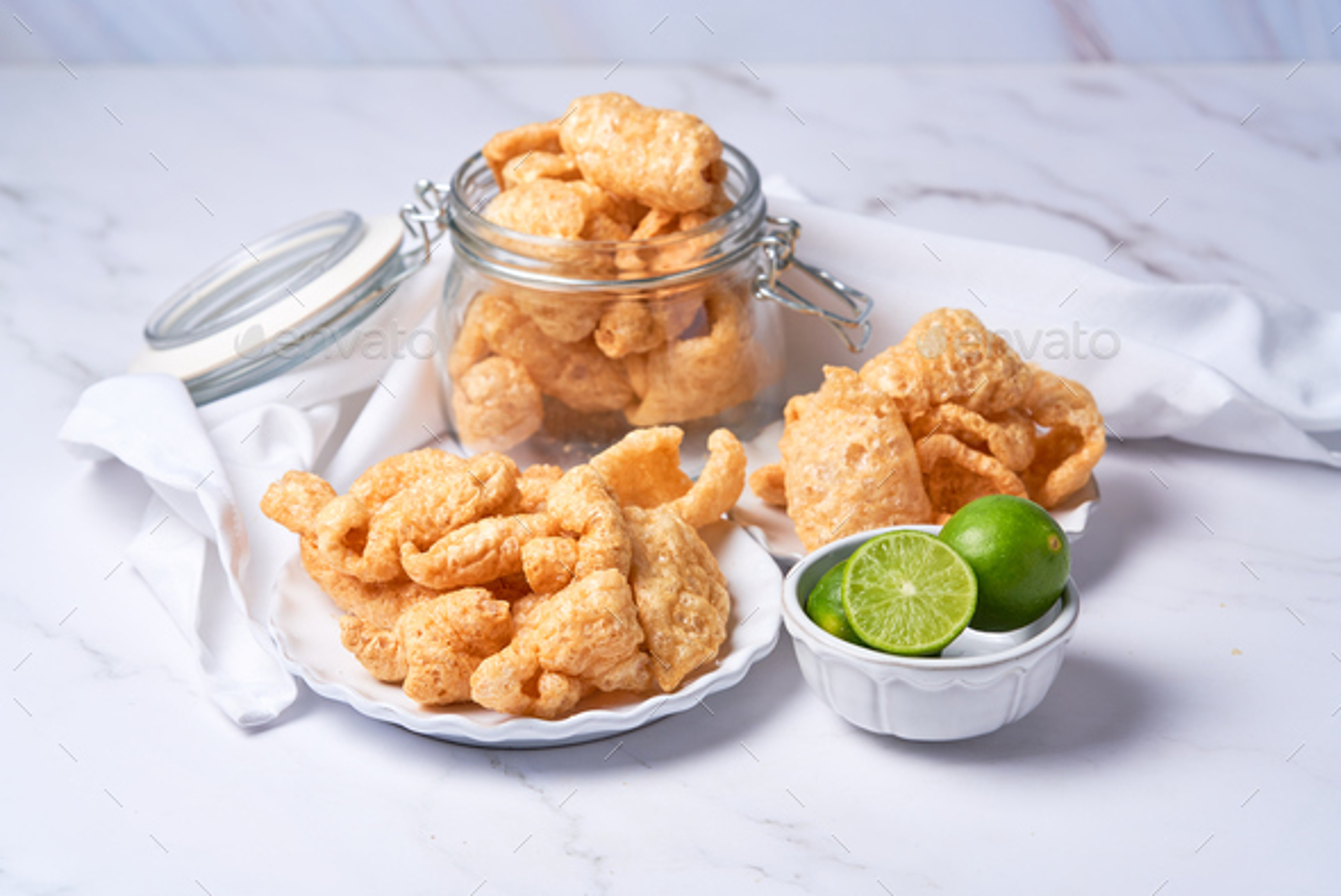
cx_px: 670
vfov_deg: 11.6
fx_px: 4397
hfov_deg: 17.3
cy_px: 448
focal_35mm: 118
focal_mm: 118
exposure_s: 1/160
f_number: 8
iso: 100
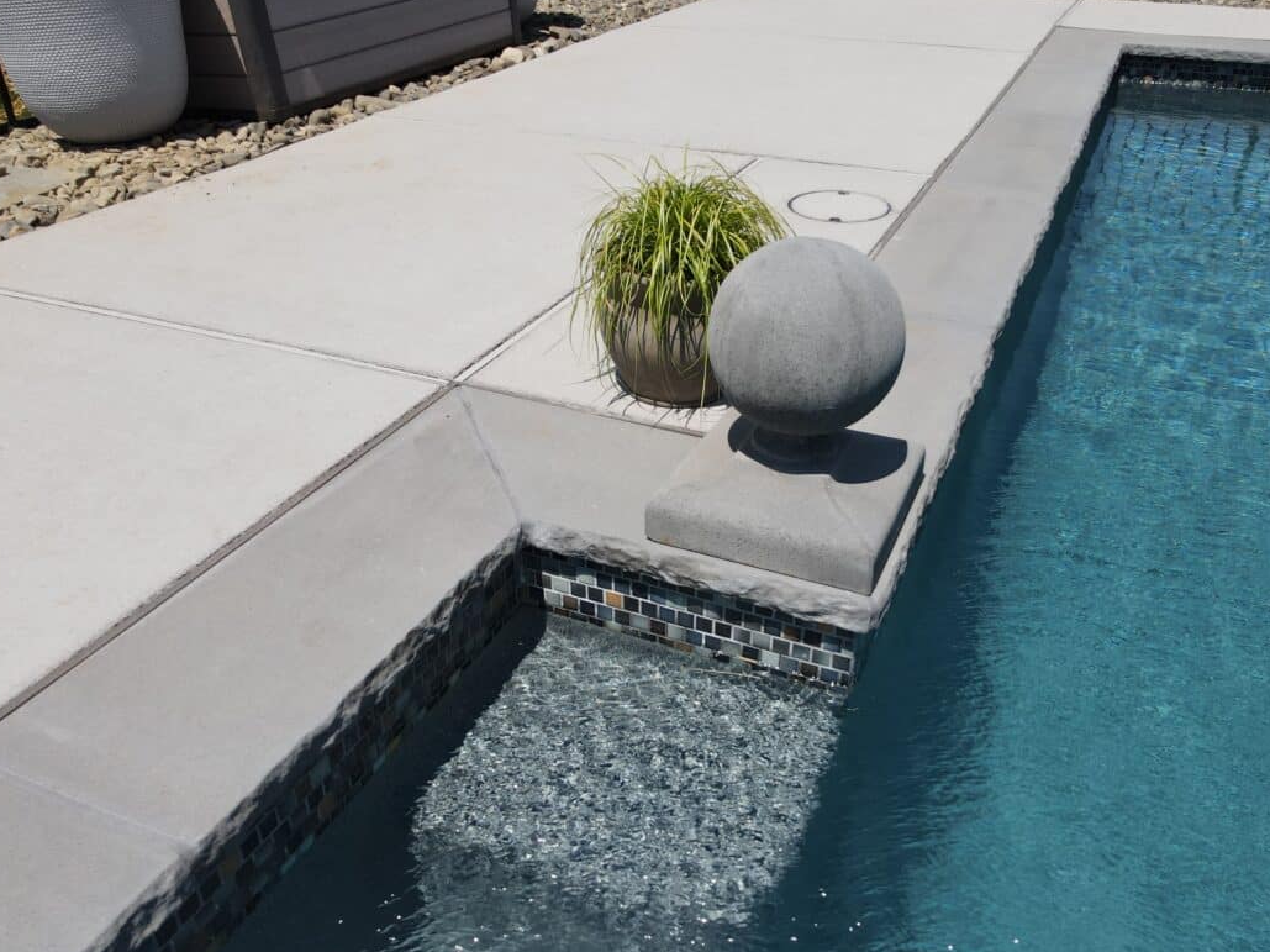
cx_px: 670
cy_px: 491
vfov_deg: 49.7
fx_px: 1027
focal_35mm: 28
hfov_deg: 63.4
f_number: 2.8
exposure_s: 1/1000
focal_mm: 4.5
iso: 100
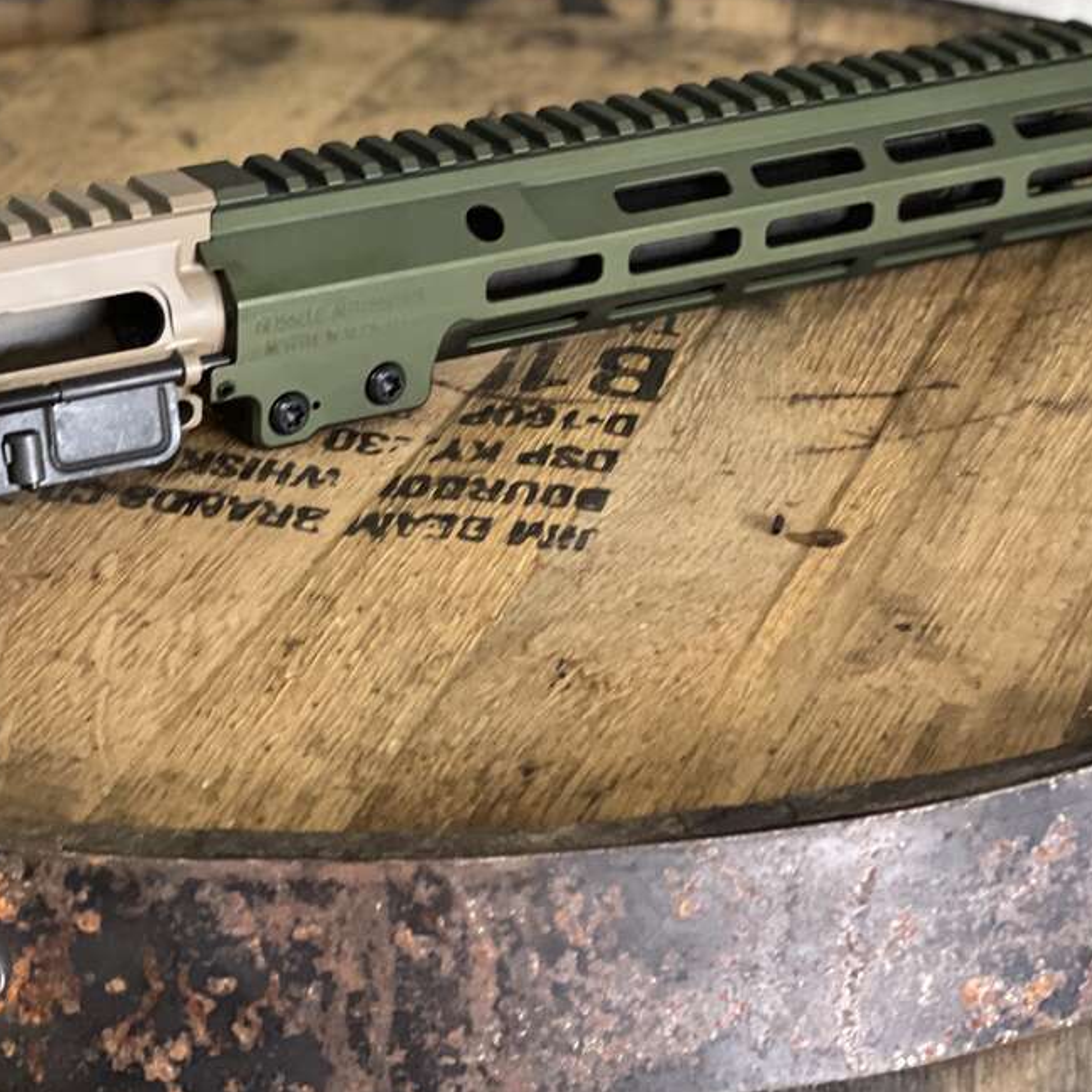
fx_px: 4533
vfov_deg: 13.7
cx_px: 300
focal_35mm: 127
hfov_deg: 13.7
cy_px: 336
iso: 320
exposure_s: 1/40
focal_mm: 9
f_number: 2.8
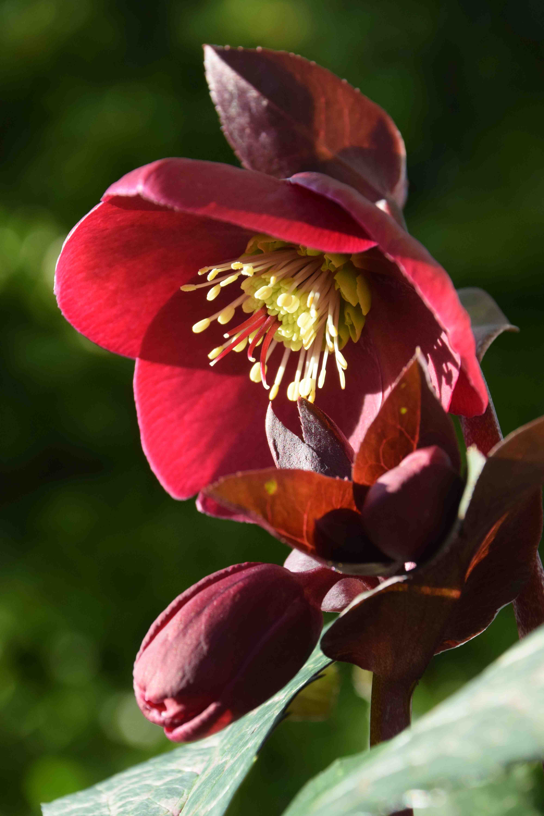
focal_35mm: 112
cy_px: 408
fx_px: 2550
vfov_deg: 18.2
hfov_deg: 12.2
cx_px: 272
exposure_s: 1/250
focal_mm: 75
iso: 800
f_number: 8
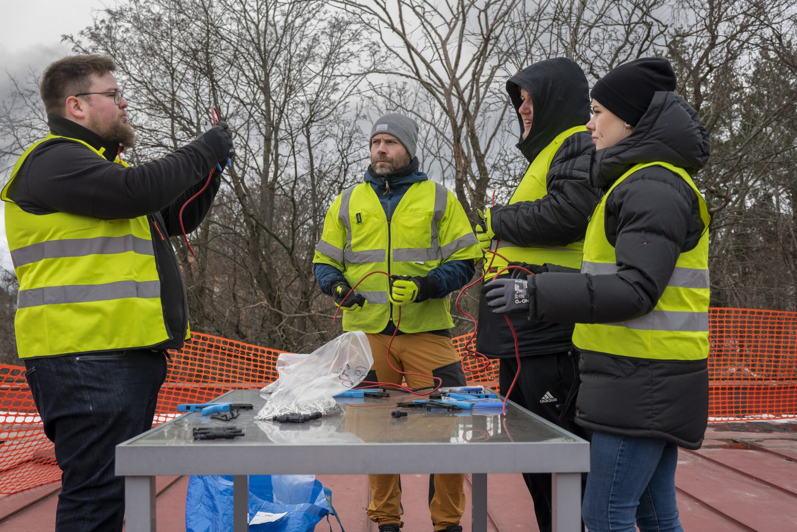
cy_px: 266
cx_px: 398
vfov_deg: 33.4
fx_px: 886
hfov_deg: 48.5
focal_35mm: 40
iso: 100
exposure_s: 1/200
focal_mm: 40
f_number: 5.6
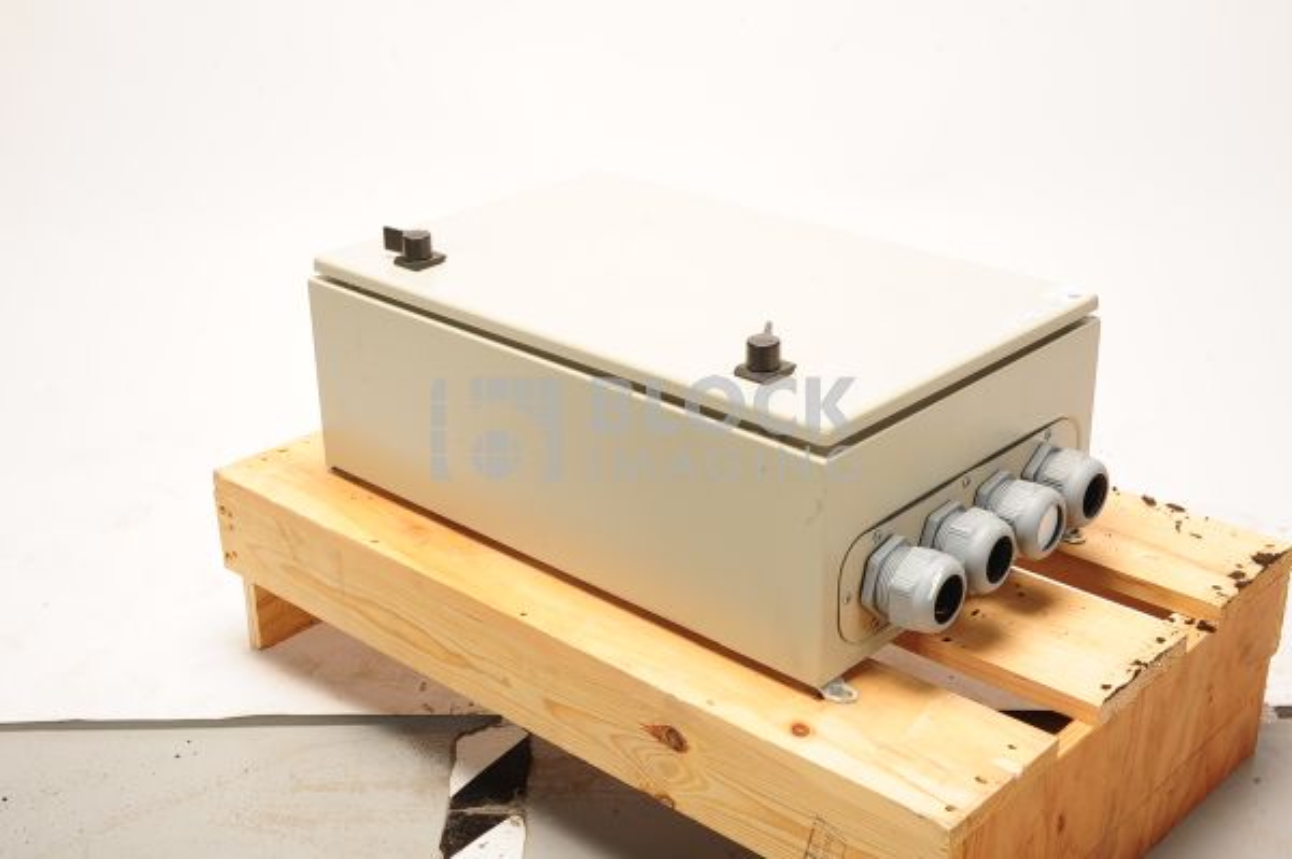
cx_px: 646
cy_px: 430
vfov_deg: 26.9
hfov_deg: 39.6
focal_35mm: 50
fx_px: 1793
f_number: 11
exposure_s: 1/160
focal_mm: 50
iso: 320
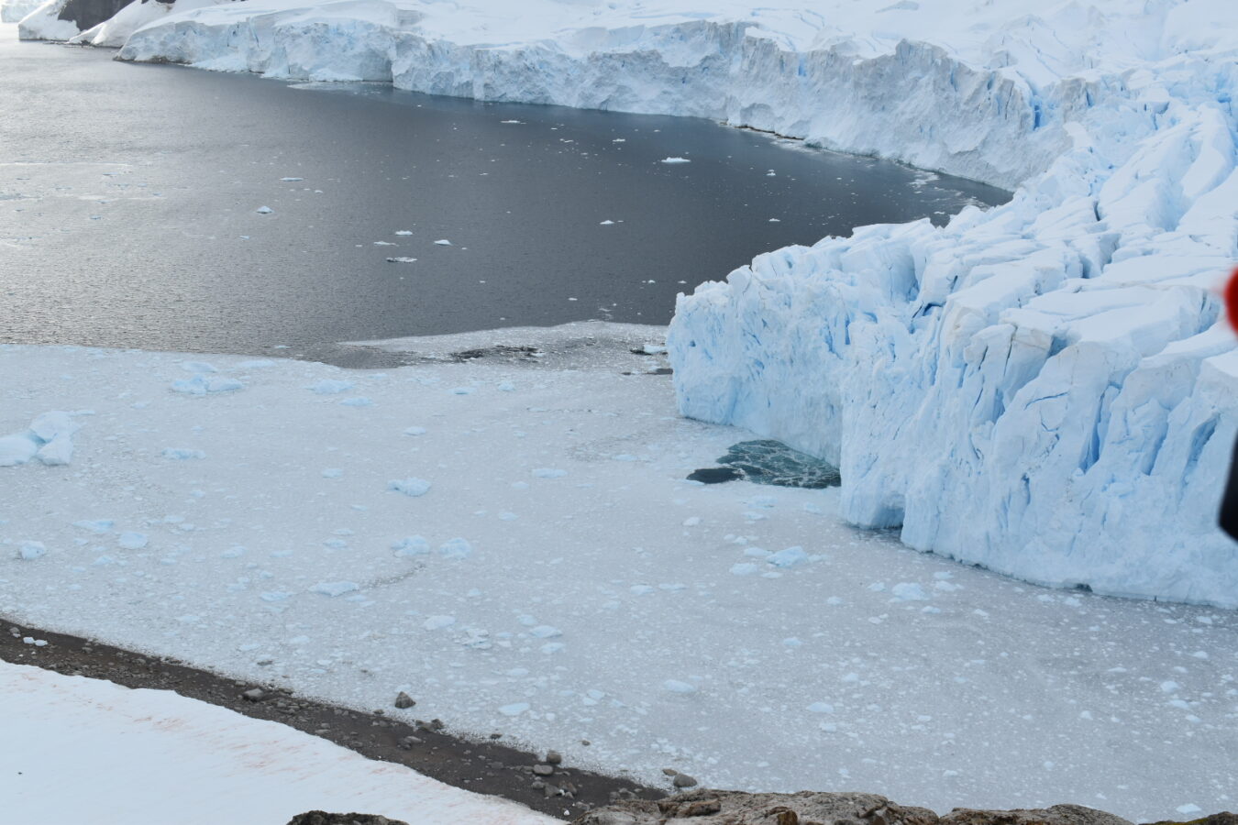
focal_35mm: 46
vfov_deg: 28.9
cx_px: 619
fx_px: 1599
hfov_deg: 42.3
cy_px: 412
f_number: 9
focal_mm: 31
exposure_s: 1/320
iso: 100
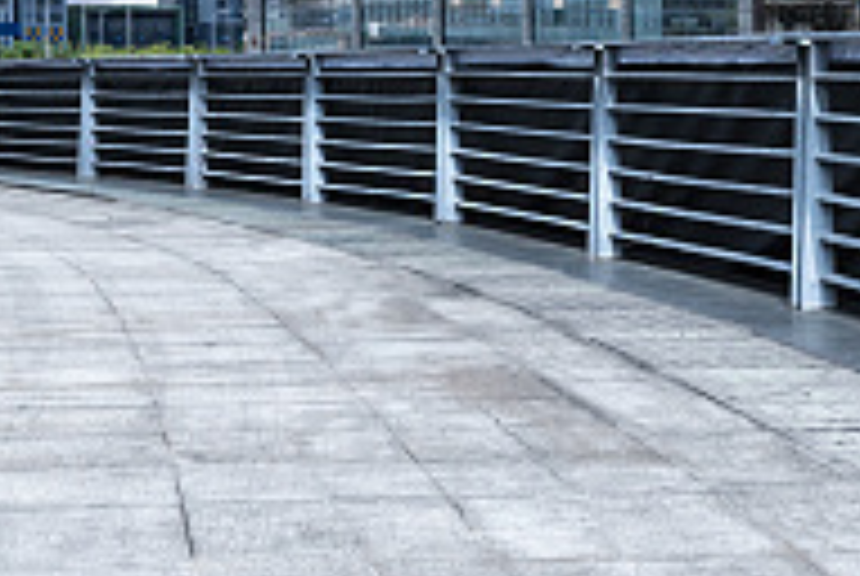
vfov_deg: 14.4
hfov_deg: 21.4
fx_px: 2225
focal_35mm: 93
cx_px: 77
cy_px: -43
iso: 200
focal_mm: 35
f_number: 16
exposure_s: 1/160
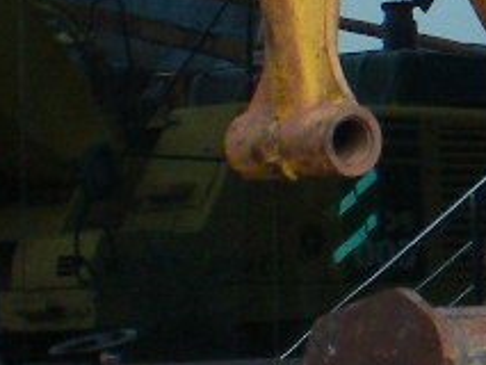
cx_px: 906
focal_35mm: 228
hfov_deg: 8.3
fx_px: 3203
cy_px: 21
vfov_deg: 6.5
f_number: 4.6
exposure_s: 1/320
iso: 64
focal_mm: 6.3
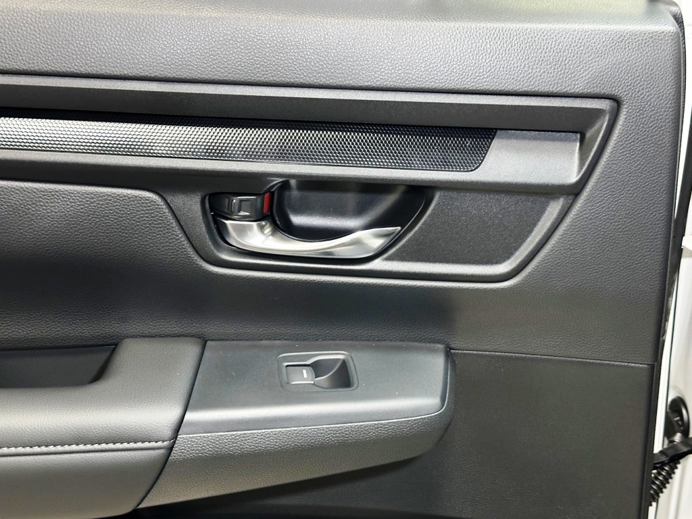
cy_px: 260
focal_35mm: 48
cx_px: 346
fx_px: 960
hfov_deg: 39.7
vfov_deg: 30.3
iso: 640
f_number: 1.78
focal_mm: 6.86
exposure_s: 1/30
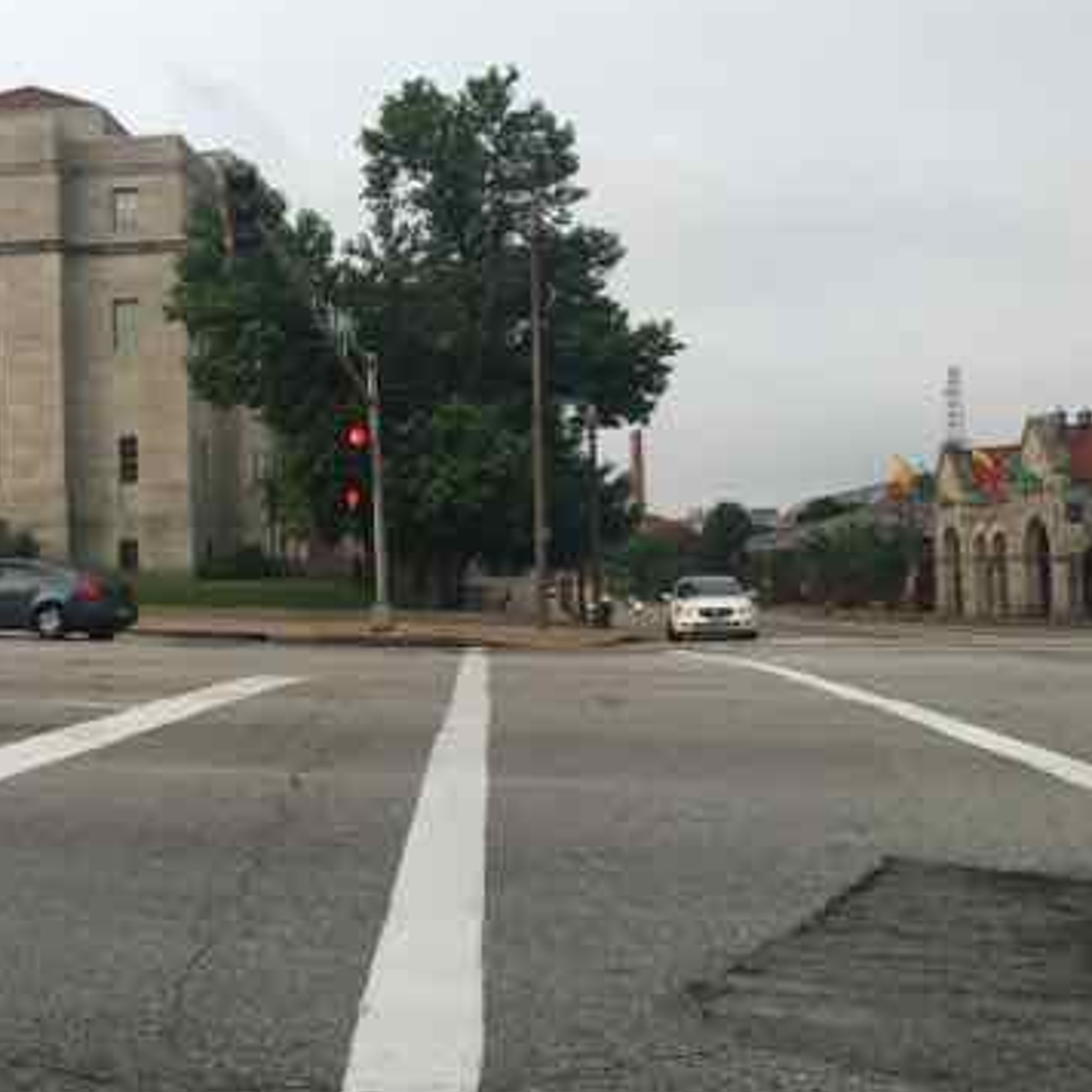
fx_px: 1285
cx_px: 365
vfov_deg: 46.0
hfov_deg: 45.4
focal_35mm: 36
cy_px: 538
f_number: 2.2
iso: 25
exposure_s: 1/596
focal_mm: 4.15
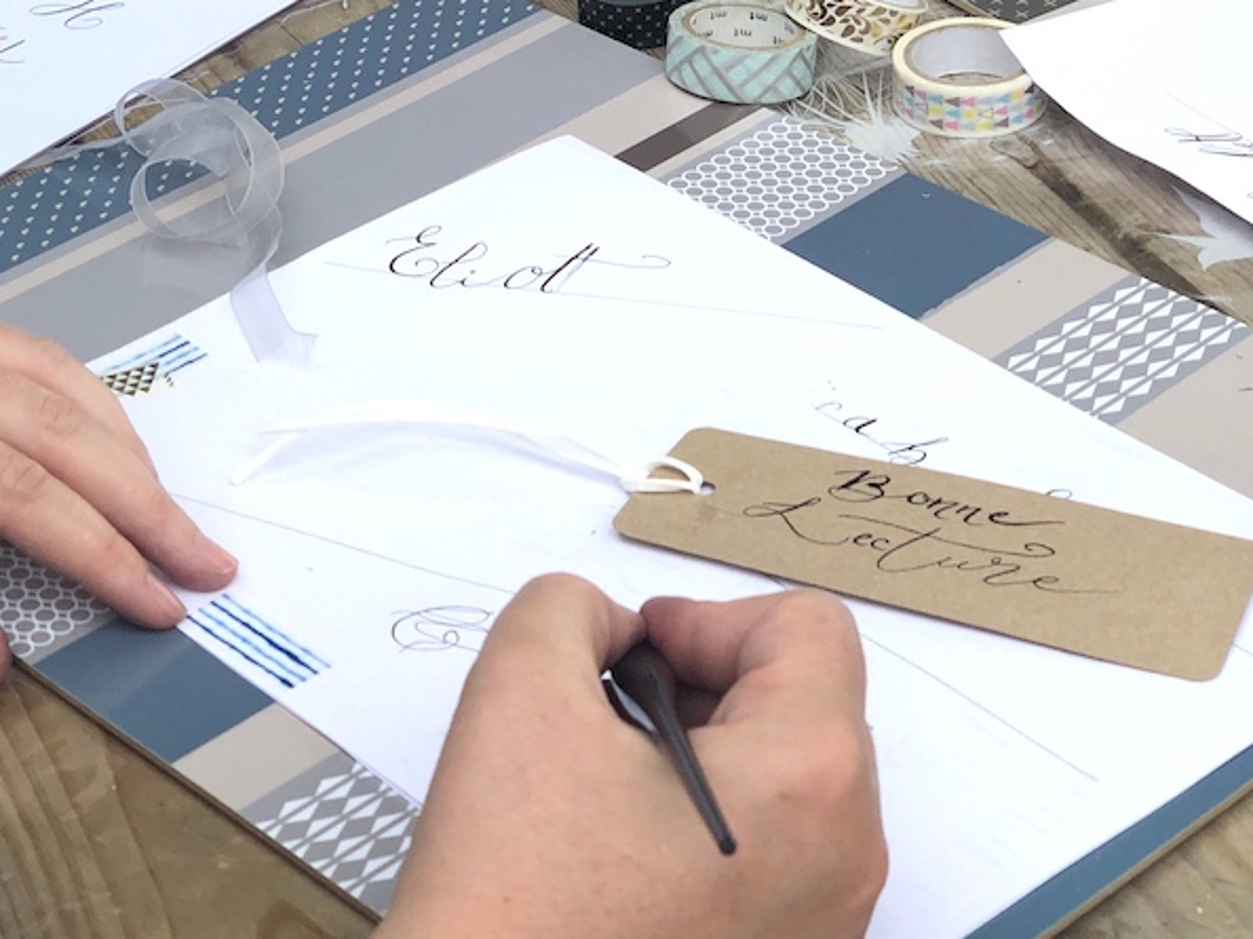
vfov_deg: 13.8
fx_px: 3835
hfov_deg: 18.5
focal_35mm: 106
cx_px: 426
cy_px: 58
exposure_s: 1/457
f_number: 2.4
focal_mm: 6
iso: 16
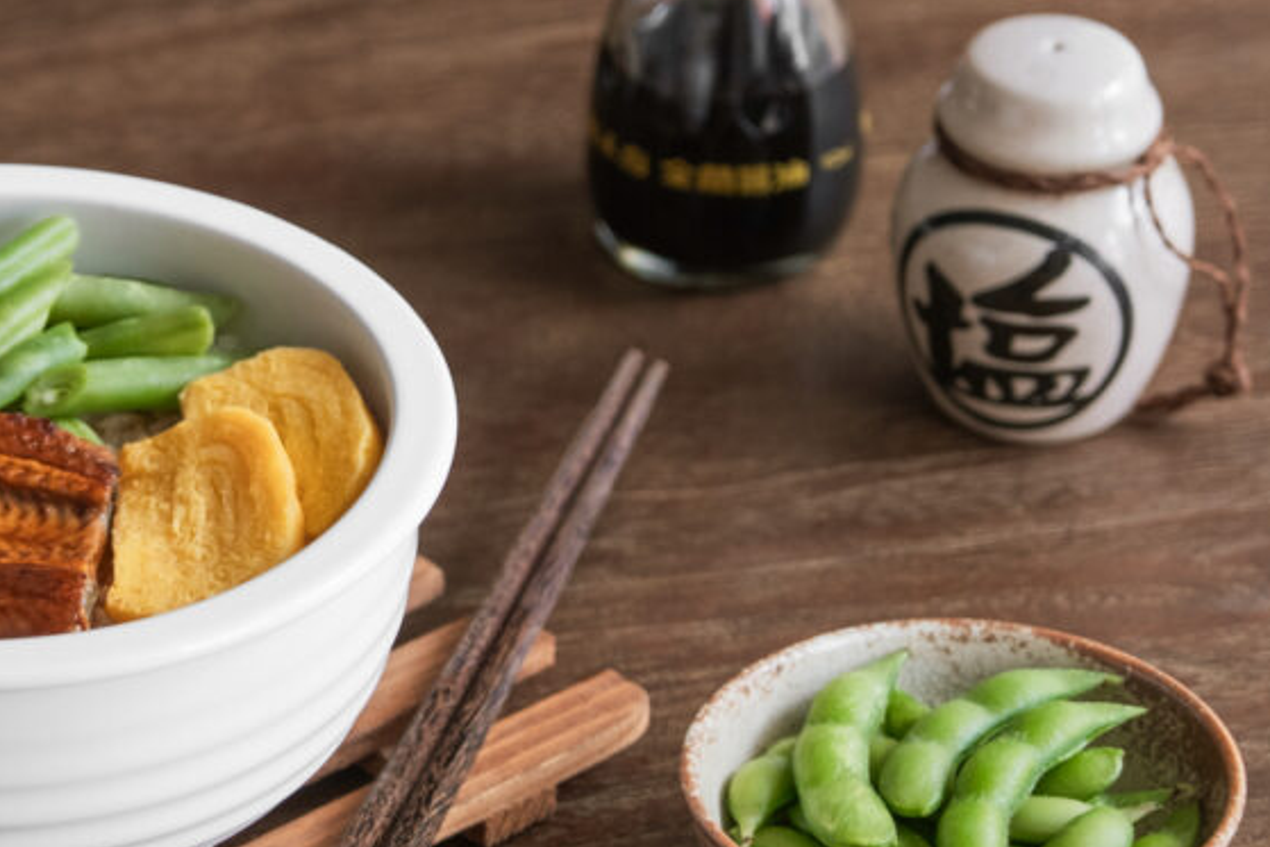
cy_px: 448
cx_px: 159
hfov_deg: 9.3
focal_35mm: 220
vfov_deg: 6.2
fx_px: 7763
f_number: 4
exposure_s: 1/60
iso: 500
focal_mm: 80
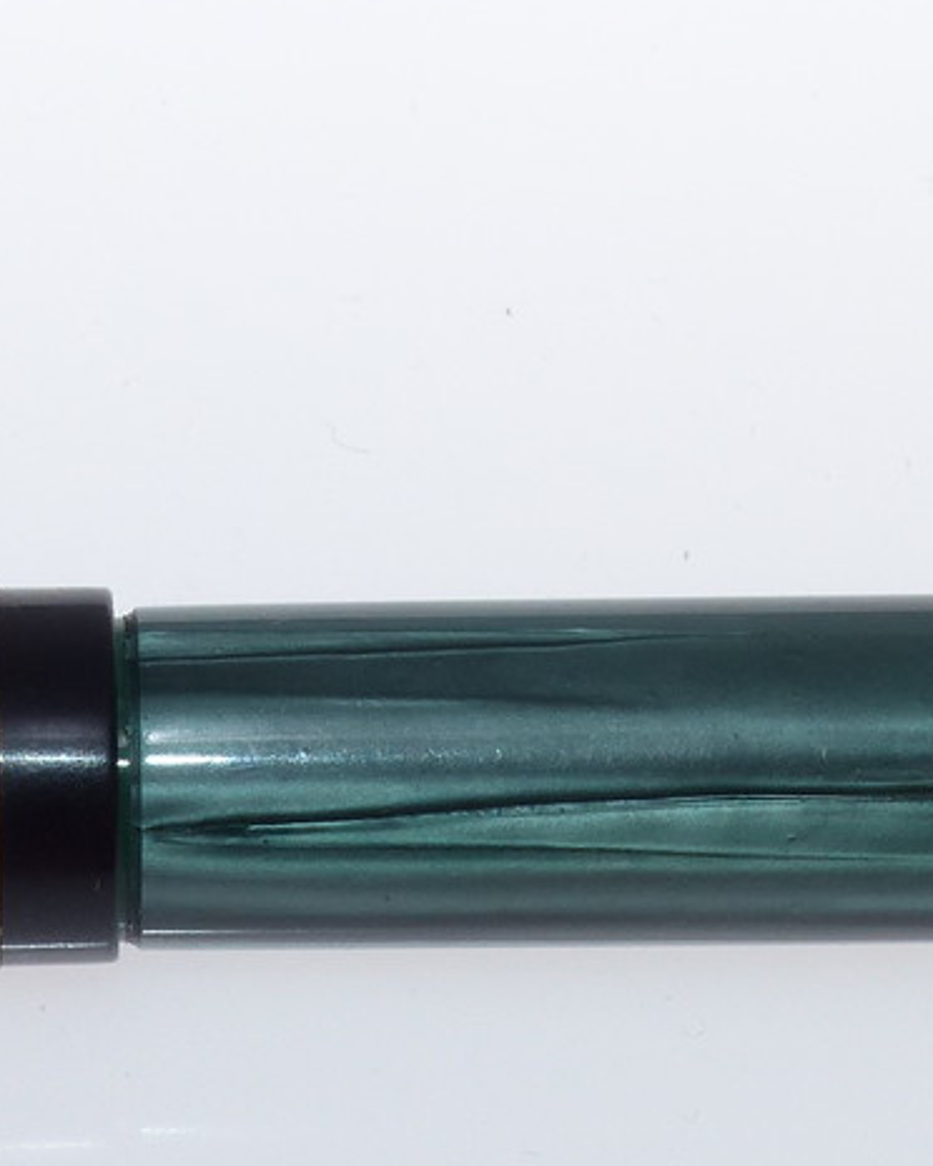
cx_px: 186
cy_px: 707
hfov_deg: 5.9
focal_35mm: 262
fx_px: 9043
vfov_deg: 7.4
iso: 100
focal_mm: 14
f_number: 5.6
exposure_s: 1/160
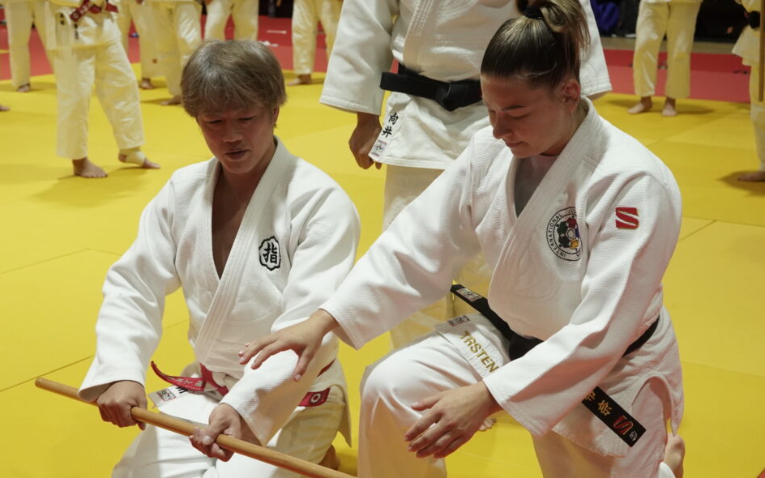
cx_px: 316
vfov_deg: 22.7
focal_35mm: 57
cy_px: 301
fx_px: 1188
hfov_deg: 35.6
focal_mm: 44
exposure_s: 1/500
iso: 5000
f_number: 5.6
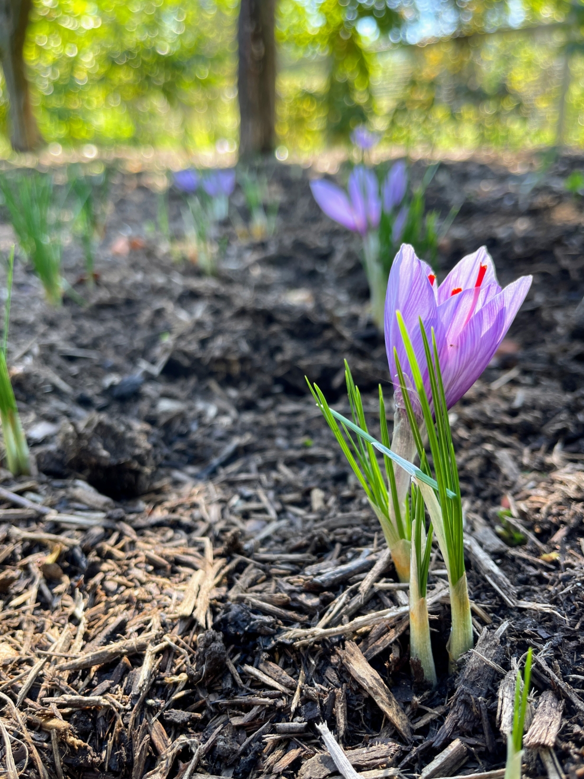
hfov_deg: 51.3
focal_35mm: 27
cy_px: 392
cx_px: 283
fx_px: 607
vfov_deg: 65.3
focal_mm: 5.1
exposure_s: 1/206
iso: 32
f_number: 1.6
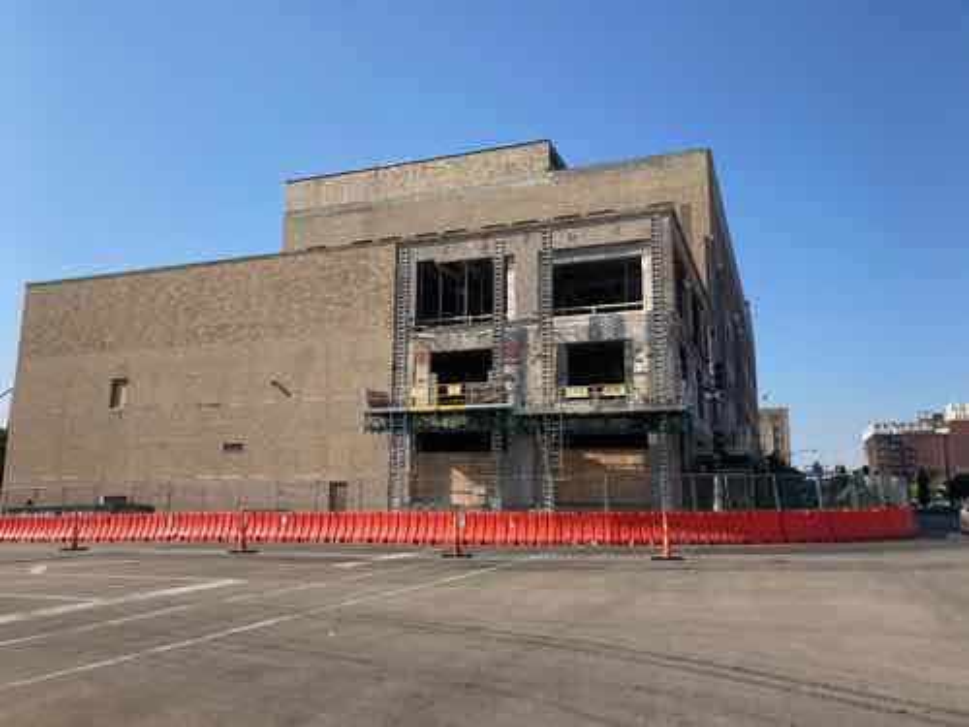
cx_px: 484
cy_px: 364
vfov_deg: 49.7
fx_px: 784
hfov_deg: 63.4
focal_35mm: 28
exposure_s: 1/1779
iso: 20
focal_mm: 3.99
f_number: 1.8
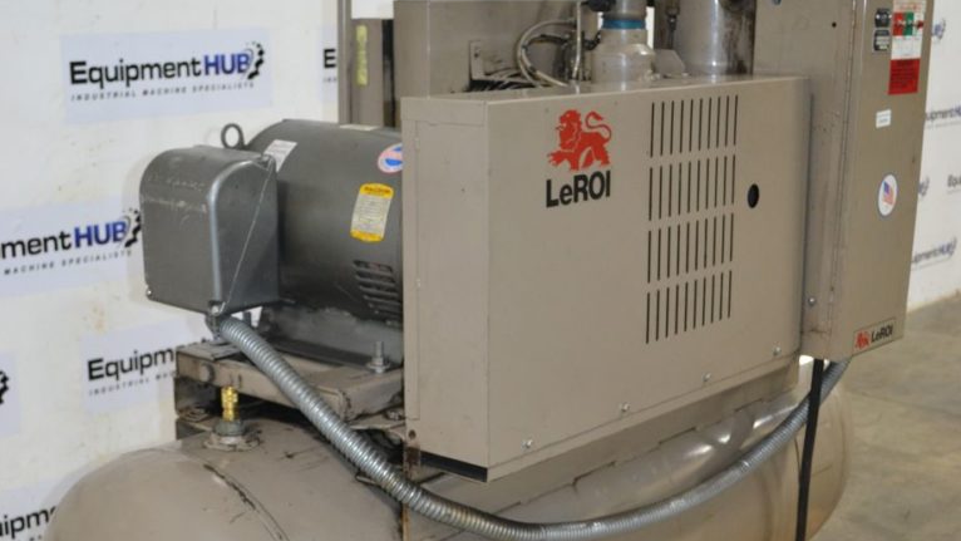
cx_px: 480
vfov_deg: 22.9
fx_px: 1325
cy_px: 402
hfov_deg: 39.9
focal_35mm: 52
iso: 900
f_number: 4
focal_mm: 22
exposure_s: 1/60
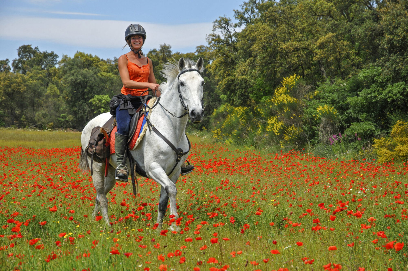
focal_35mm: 84
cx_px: 204
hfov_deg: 24.2
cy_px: 136
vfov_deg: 16.2
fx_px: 951
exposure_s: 1/1000
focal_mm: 56
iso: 400
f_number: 7.1
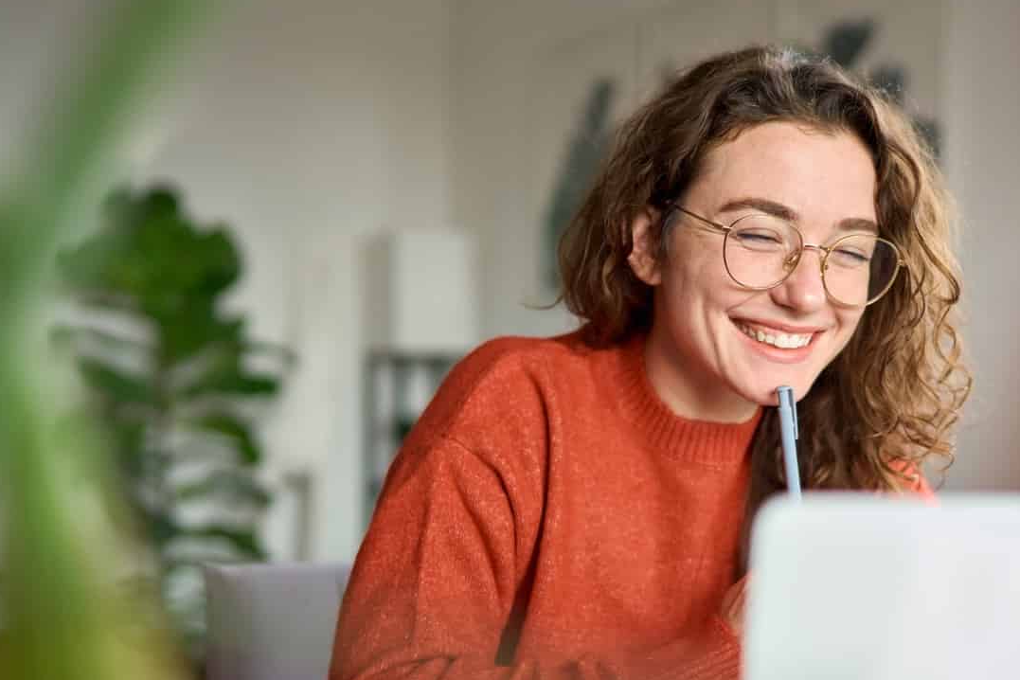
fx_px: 1473
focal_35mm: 52
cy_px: 467
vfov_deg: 25.8
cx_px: 600
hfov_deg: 38.1
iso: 800
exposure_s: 1/1600
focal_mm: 35
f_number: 1.6
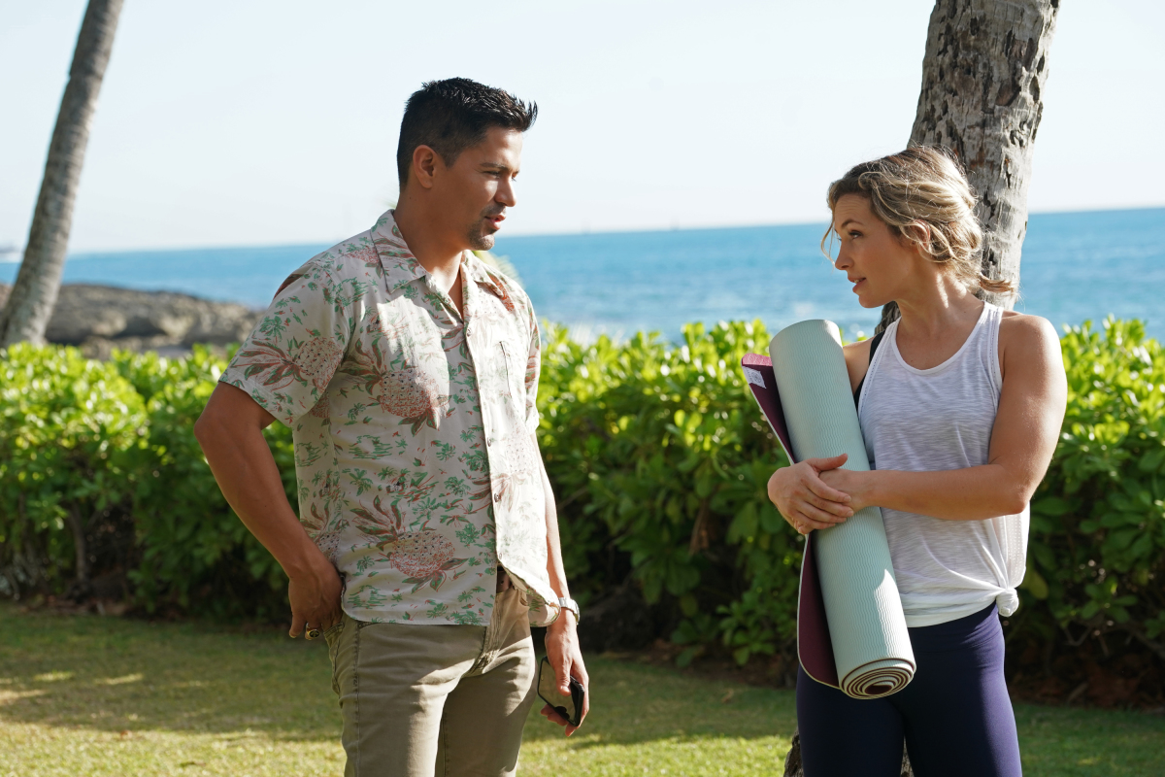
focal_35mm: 127
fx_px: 4110
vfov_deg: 10.8
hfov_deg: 16.1
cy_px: 388
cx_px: 582
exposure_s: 1/400
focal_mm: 127
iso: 320
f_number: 7.1
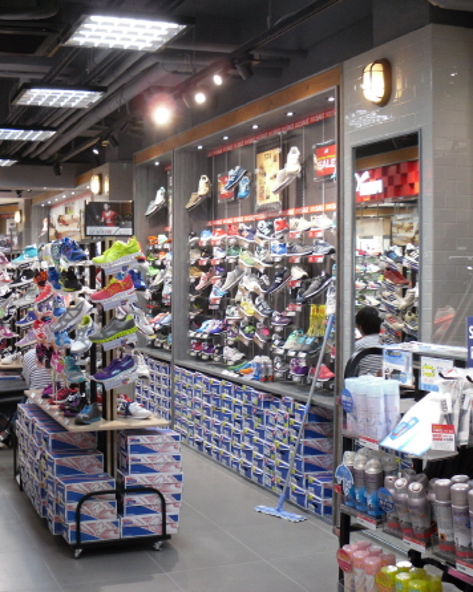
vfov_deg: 40.4
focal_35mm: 46
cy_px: 295
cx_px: 154
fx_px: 806
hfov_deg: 32.4
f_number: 3
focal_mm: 6.3
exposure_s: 1/47
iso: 100
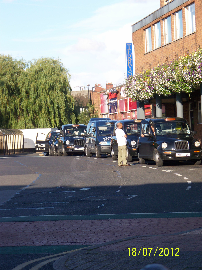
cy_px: 135
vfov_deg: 14.4
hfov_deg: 10.8
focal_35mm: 137
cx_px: 101
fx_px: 1066
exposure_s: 1/250
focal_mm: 28.83
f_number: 4.4
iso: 64
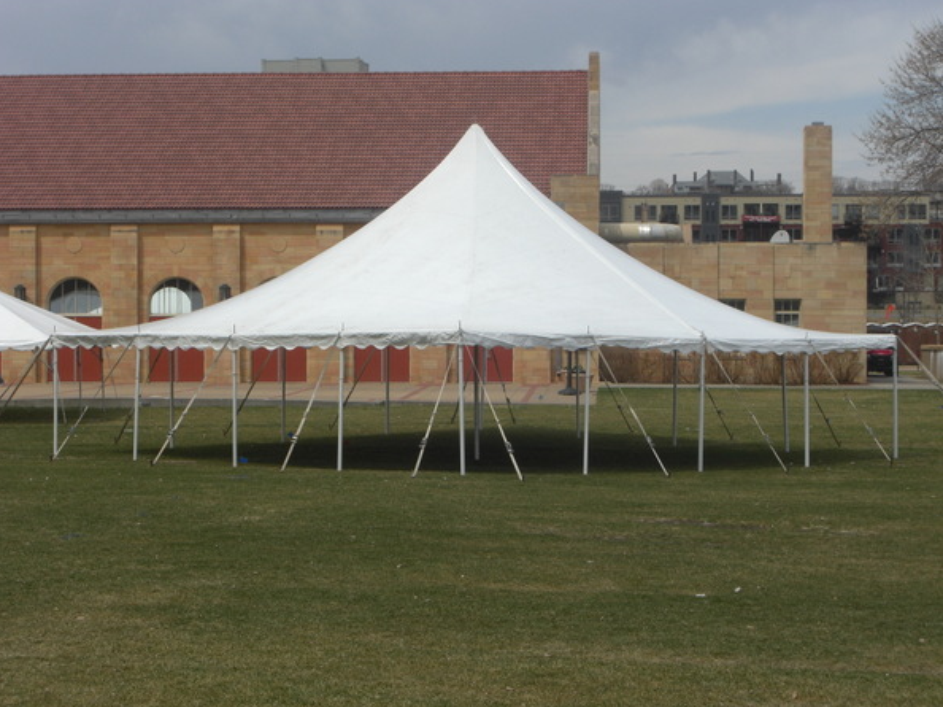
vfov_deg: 15.4
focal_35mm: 96
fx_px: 2614
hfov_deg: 20.4
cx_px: 470
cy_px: 353
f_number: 6.9
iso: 80
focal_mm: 19.7
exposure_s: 1/400
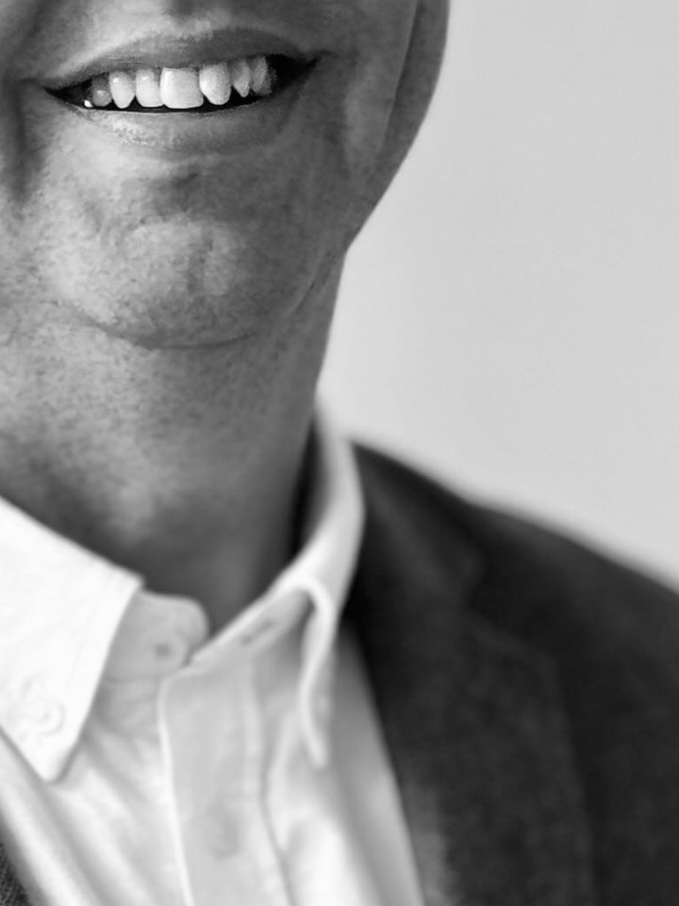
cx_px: 60
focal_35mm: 108
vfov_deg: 18.0
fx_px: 2826
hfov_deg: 13.6
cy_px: 174
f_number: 1.78
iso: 80
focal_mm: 6.76
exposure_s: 1/49
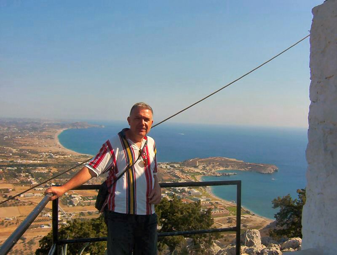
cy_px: 128
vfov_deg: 39.8
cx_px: 168
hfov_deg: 51.2
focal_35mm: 36
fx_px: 351
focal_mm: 5.54
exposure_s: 1/954
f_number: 5.24
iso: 100
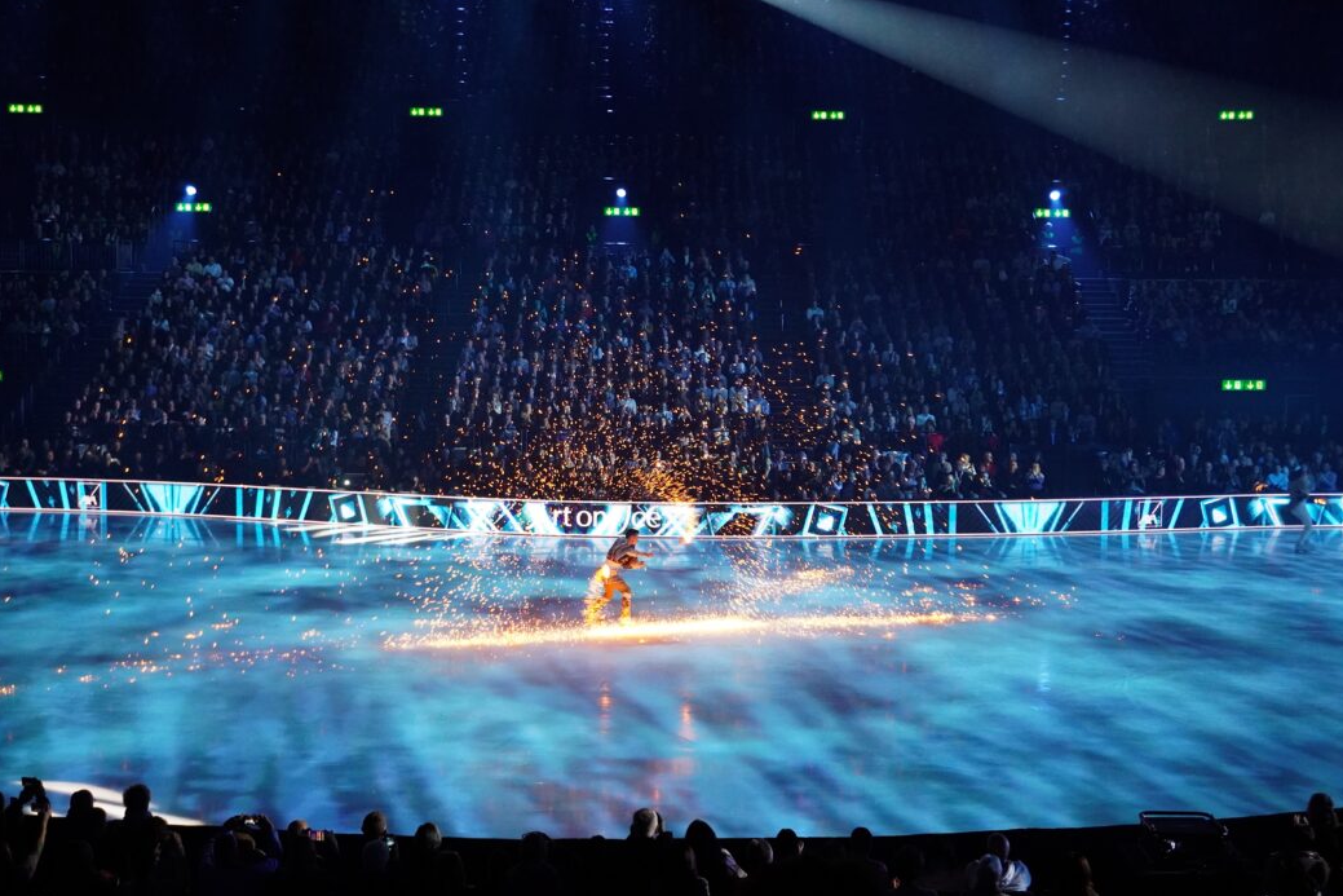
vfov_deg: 25.5
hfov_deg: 37.5
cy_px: 434
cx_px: 653
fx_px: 1977
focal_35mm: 53
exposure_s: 1/160
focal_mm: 34
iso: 3200
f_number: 5
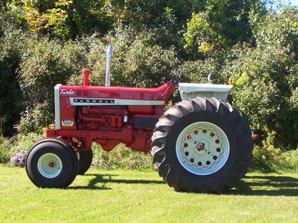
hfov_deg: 27.4
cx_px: 149
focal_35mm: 71
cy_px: 112
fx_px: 611
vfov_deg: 20.7
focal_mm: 10.8
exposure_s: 1/250
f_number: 4
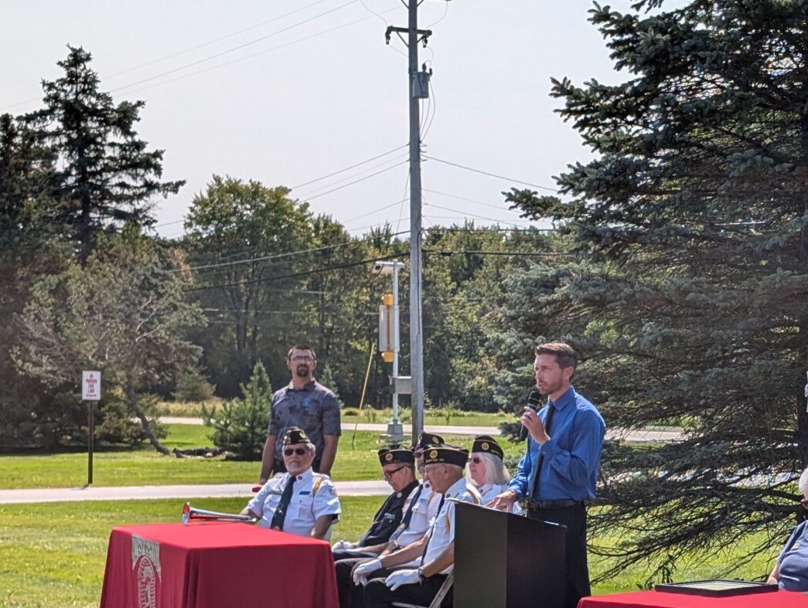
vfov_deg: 15.4
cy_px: 473
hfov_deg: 20.0
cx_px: 723
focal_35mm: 96
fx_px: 2244
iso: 22
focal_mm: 6.9
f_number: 1.68
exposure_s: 1/1835
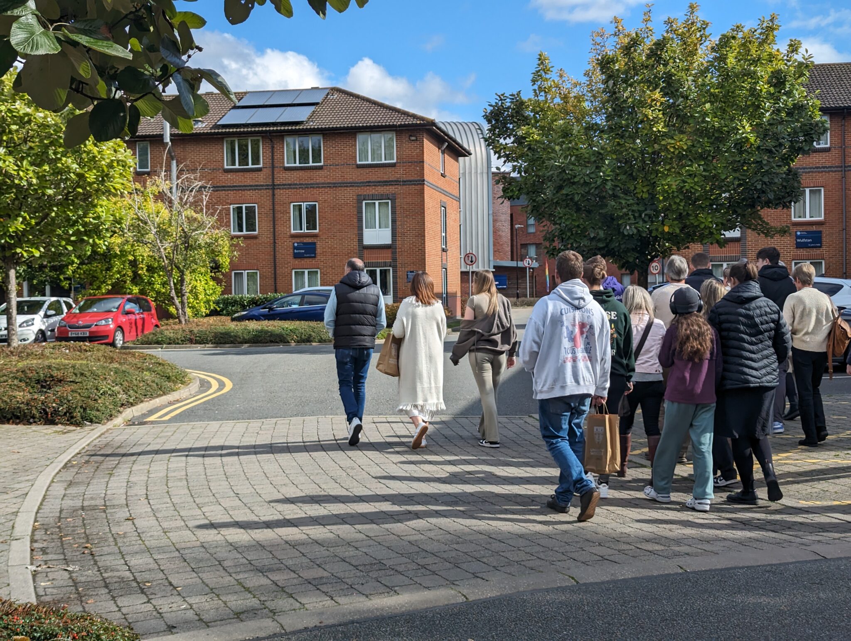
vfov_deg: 30.3
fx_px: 1182
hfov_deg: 39.6
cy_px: 320
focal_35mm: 48
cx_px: 426
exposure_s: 1/1808
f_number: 1.85
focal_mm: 6.81
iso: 44
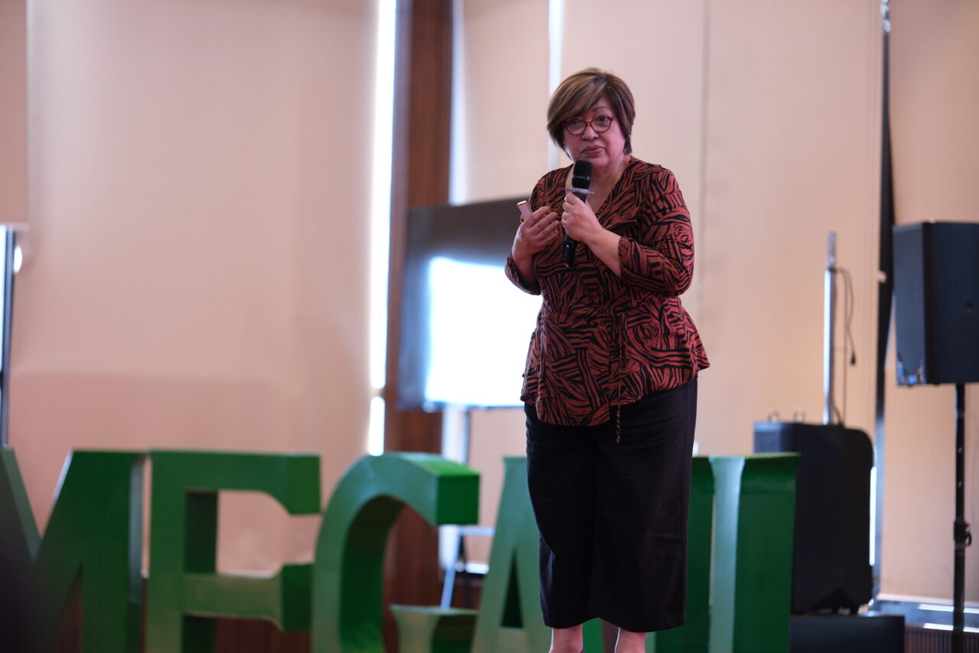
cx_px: 490
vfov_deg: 12.1
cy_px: 326
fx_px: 3073
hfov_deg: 18.1
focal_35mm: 113
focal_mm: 75
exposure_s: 1/160
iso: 640
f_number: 1.2
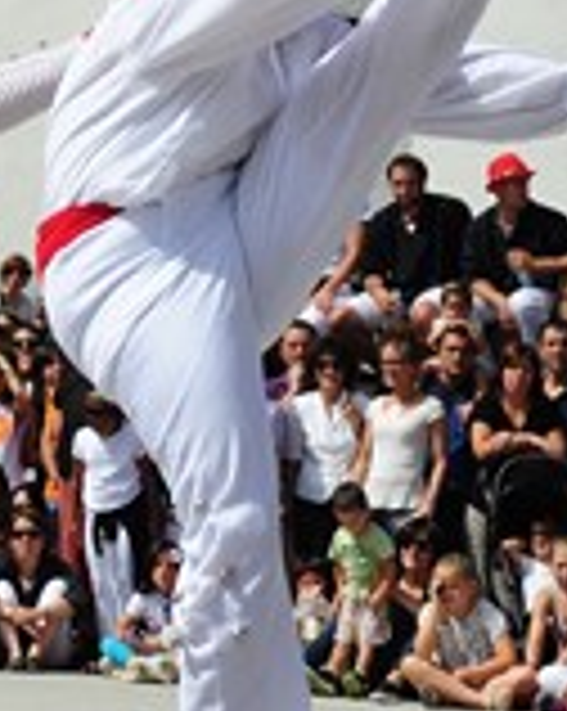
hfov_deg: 7.7
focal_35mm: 190
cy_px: 198
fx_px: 3993
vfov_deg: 10.2
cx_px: -675
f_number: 11
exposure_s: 1/640
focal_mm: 50
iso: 400
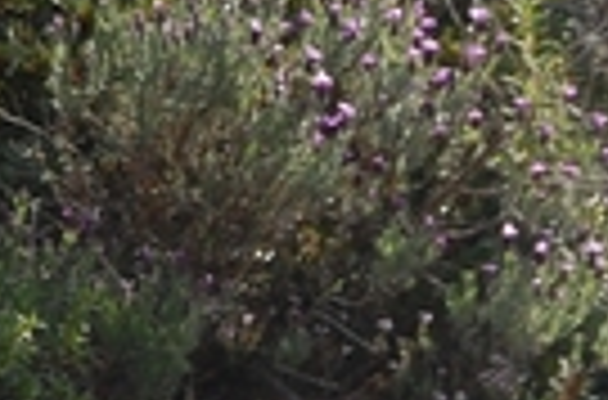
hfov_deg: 3.2
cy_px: 1175
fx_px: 10788
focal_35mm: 641
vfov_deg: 2.1
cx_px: 1693
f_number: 4.2
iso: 400
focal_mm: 72
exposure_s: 1/800
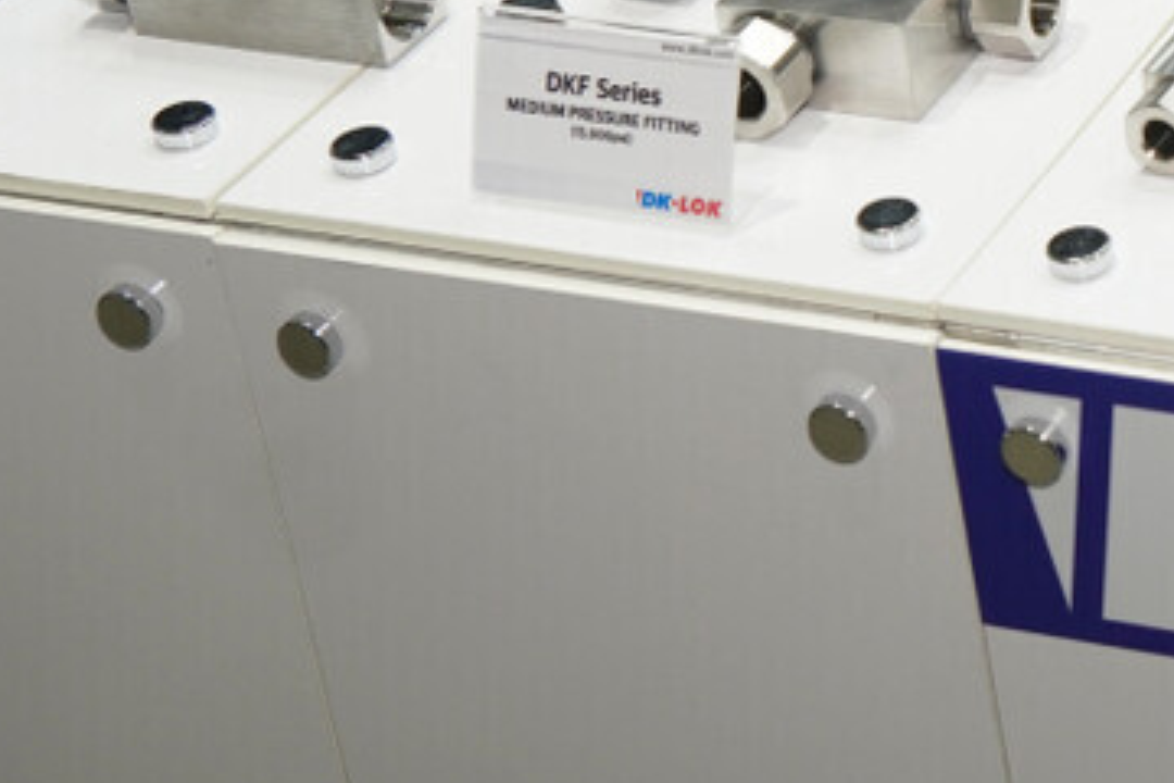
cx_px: 1520
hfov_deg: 15.3
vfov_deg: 10.5
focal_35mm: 128
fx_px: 4174
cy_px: -168
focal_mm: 32
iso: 320
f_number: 4
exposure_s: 1/160
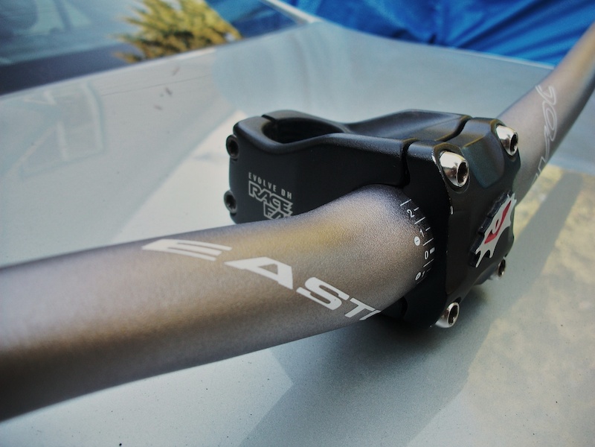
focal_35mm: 32
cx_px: 298
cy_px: 224
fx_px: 550
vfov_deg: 44.2
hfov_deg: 56.8
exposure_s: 1/40
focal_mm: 5.7
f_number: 2.9
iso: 80
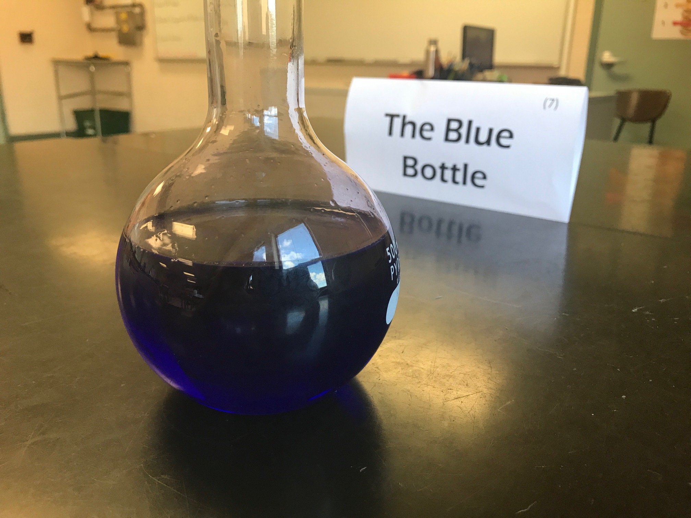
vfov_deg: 49.7
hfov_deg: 63.4
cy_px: 259
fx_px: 559
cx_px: 346
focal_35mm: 28
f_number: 1.8
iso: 25
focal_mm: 3.99
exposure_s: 1/30
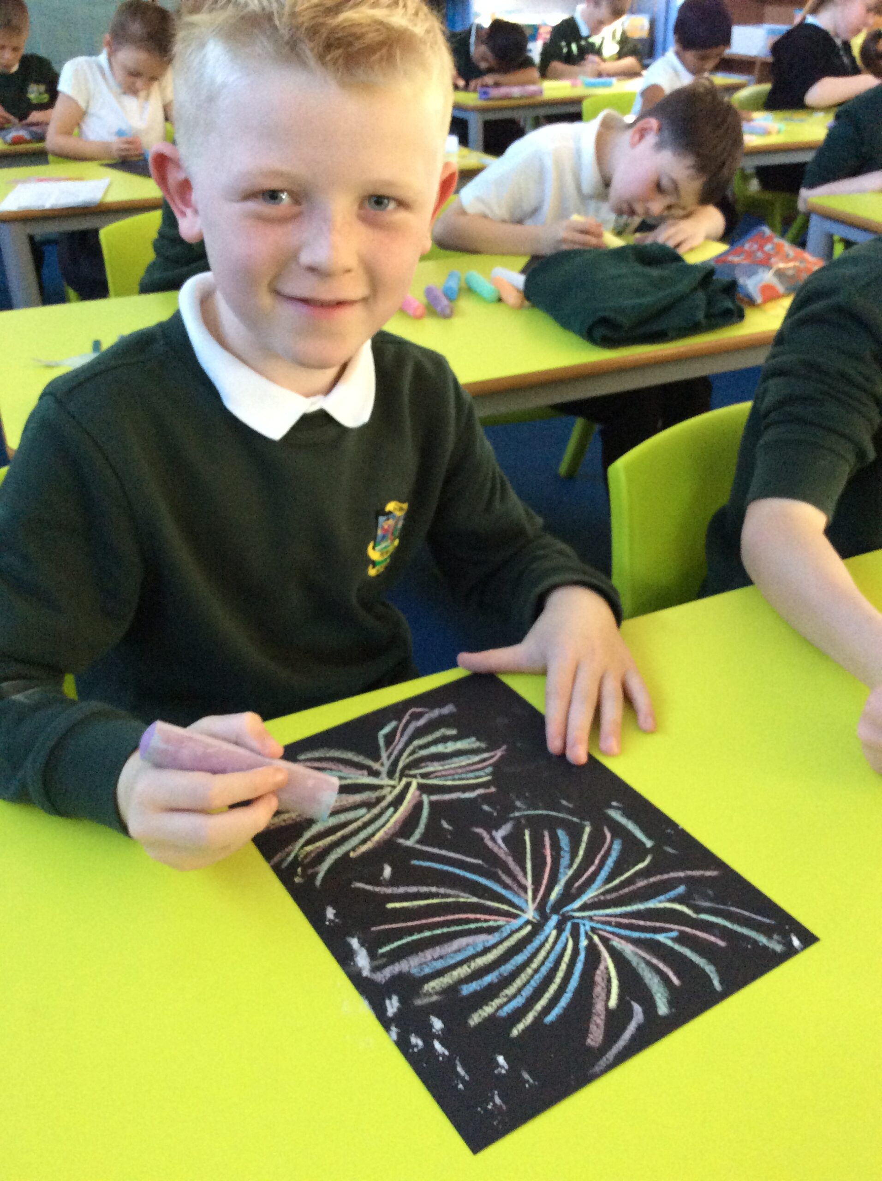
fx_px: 1090
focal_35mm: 32
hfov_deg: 44.1
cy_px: 590
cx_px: 441
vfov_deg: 56.9
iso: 250
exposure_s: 1/25
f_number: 2.4
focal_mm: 3.3
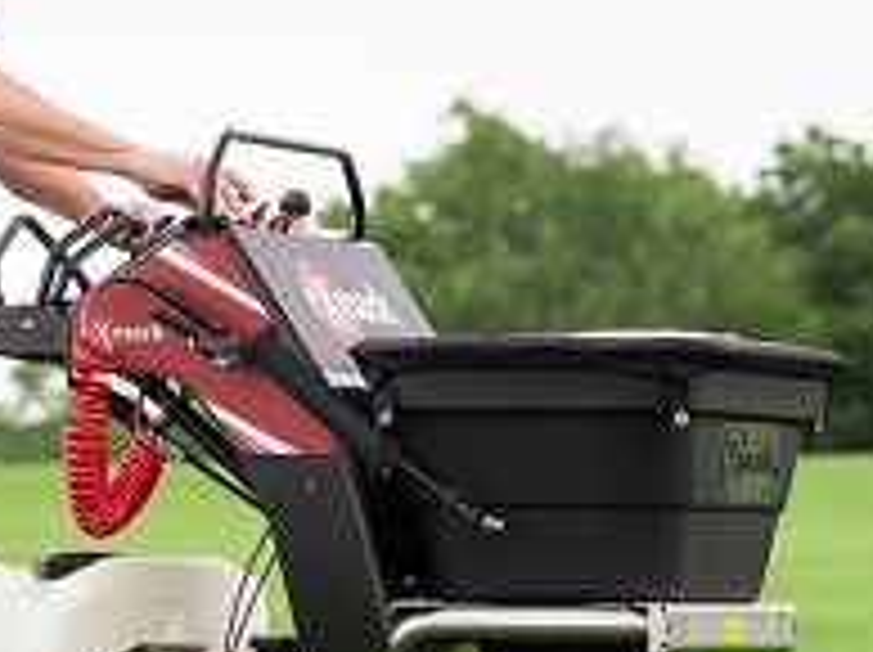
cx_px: 518
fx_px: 8438
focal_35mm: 335
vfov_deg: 4.4
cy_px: 389
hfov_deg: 5.9
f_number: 5
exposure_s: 1/640
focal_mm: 135
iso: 1600
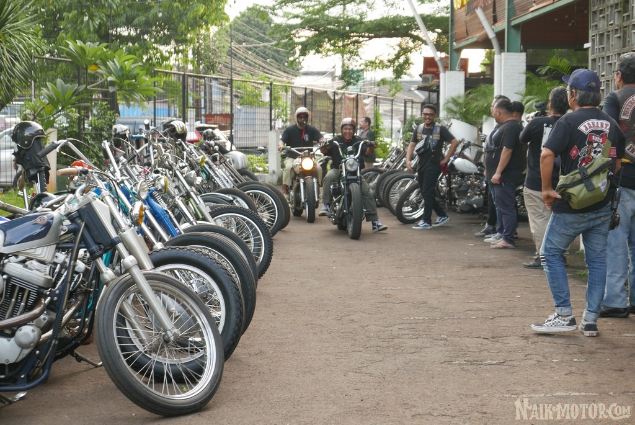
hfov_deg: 28.8
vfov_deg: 19.5
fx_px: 1236
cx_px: 318
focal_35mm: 70
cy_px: 212
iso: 200
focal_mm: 31.5
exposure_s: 1/125
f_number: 2.8
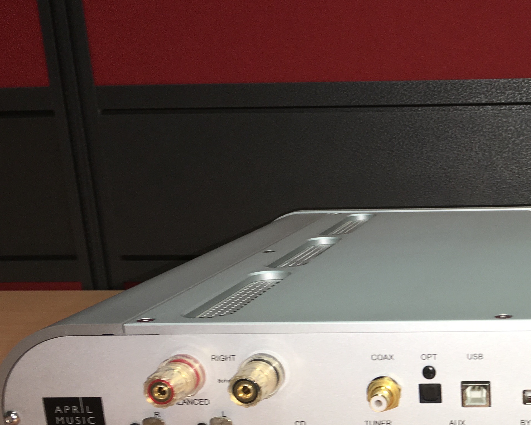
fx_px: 943
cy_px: 383
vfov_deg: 24.6
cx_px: 513
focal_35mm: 60
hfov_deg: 29.6
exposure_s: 1/33
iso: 25
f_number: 2.2
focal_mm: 4.15
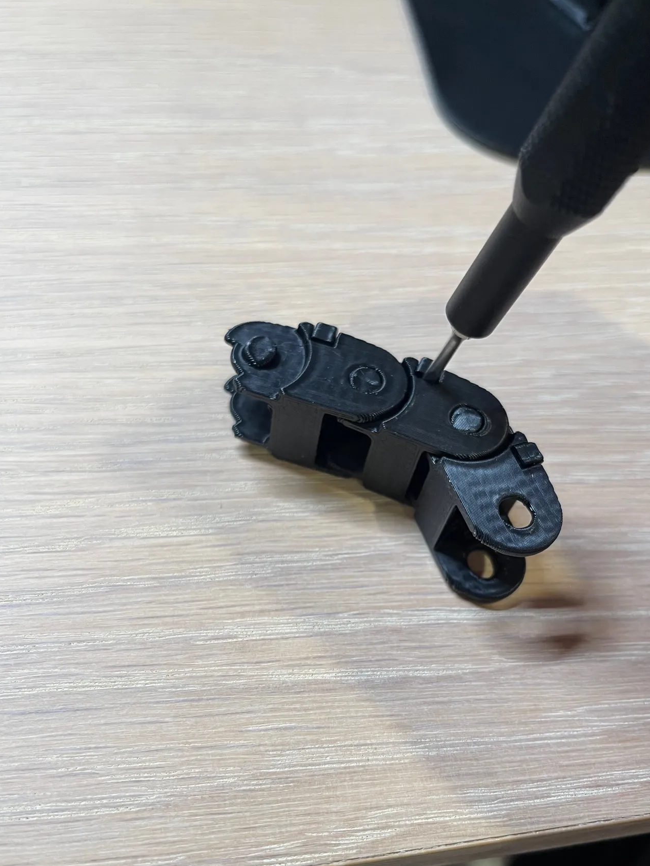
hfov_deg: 45.4
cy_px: 496
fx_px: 776
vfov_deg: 58.1
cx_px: 352
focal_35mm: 31
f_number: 1.6
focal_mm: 5.1
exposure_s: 1/60
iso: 80
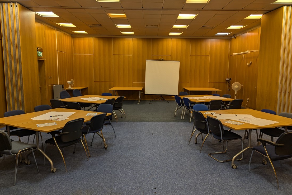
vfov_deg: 48.0
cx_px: 151
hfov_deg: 67.4
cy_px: 99
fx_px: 219
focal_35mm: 27
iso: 44
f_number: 1.85
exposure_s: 1/33.3
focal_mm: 6.81
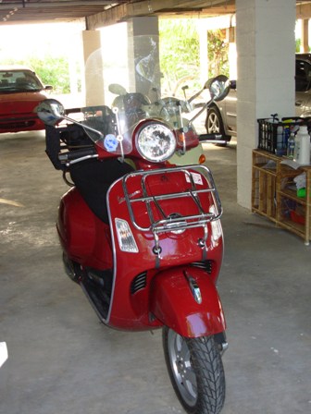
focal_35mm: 52
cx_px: 156
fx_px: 623
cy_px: 207
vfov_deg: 36.8
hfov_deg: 28.0
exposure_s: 1/52.3
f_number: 3.2
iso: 77
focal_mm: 8.5
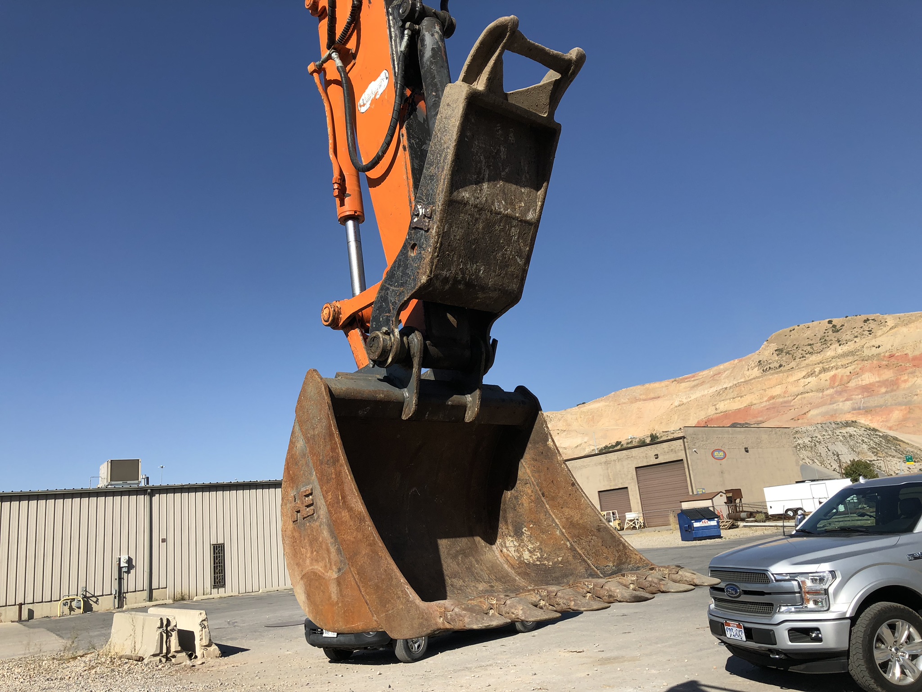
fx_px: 746
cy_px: 346
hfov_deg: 63.4
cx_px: 461
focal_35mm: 28
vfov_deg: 49.7
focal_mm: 3.99
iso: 20
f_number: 1.8
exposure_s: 1/1946
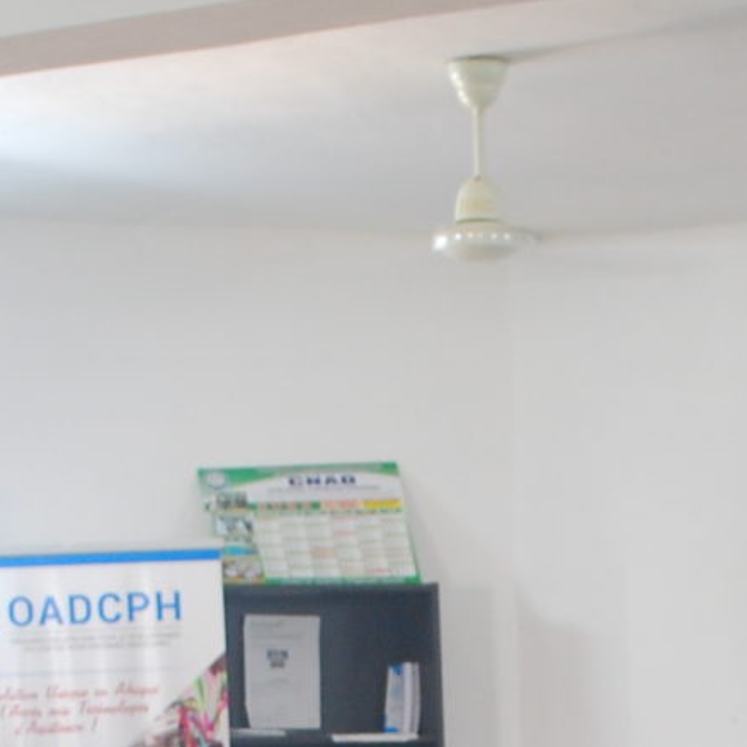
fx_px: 3272
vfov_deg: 12.4
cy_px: 1086
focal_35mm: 134
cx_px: 647
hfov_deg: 12.9
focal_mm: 18
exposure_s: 1/15
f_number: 3.5
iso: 400
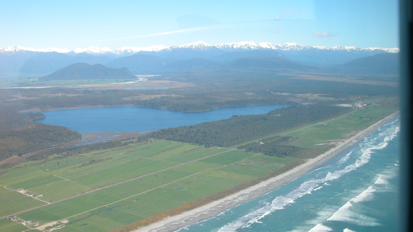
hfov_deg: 51.6
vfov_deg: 30.2
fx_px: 427
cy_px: 157
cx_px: 211
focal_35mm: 39
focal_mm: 8.9
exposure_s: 1/249
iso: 100
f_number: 5.6
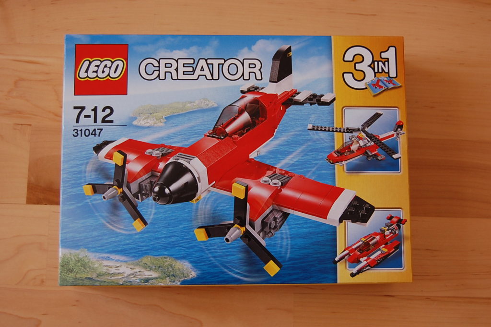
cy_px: 164
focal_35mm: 52
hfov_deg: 37.9
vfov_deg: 25.7
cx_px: 246
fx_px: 715
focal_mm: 35
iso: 400
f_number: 4.8
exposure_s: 1/30
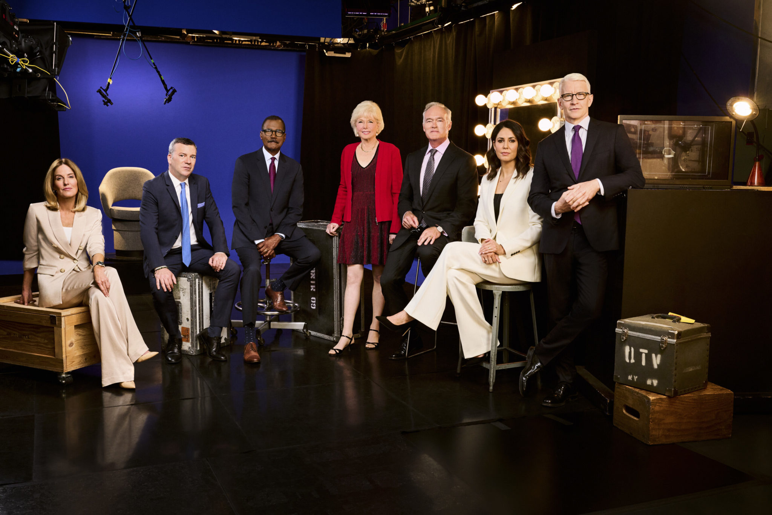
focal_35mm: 36
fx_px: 772
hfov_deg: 53.1
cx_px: 386
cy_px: 258
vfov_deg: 36.9
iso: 2000
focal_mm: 36
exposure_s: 1/160
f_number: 8
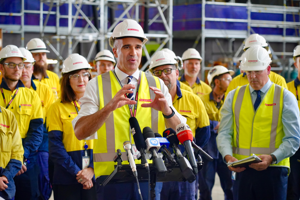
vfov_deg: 13.0
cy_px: 100
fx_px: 875
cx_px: 150
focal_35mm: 105
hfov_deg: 19.5
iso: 2000
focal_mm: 105
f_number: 4.5
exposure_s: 1/320
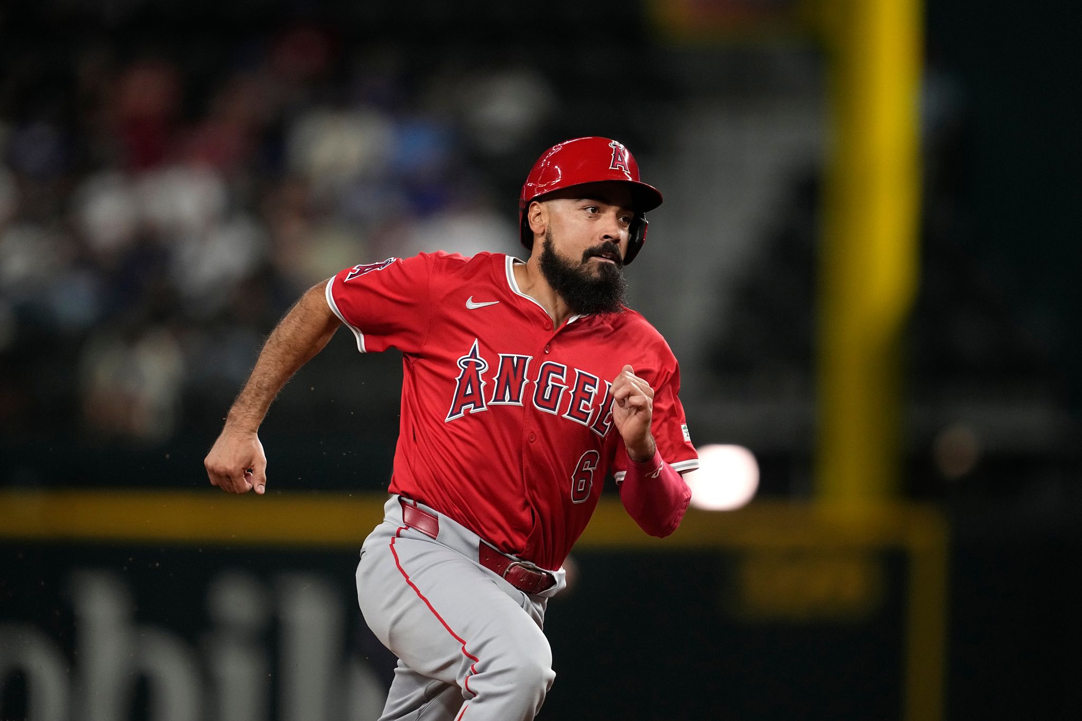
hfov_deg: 3.7
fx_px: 16829
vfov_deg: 2.5
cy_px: 360
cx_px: 541
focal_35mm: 560
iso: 3200
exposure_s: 1/1600
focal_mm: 560
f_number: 4
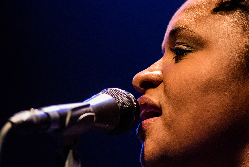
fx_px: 2090
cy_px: 92
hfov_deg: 6.8
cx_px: 188
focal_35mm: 302
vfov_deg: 4.6
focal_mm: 180
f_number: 4
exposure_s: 1/320
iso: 6400
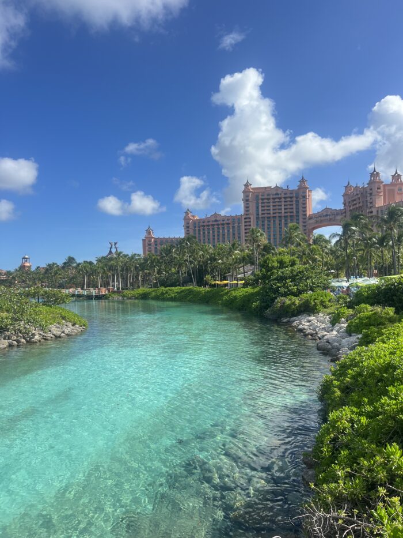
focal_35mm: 26
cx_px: 202
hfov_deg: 53.1
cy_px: 269
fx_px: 403
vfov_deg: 67.3
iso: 50
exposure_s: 1/2695
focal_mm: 5.7
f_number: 1.5
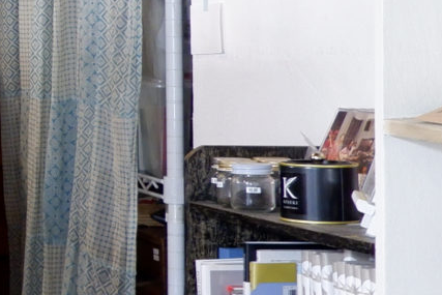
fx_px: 1695
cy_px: -31
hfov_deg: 12.0
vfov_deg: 9.8
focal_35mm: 138
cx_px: -611
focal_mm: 15
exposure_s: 1/34
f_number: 4
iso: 1000
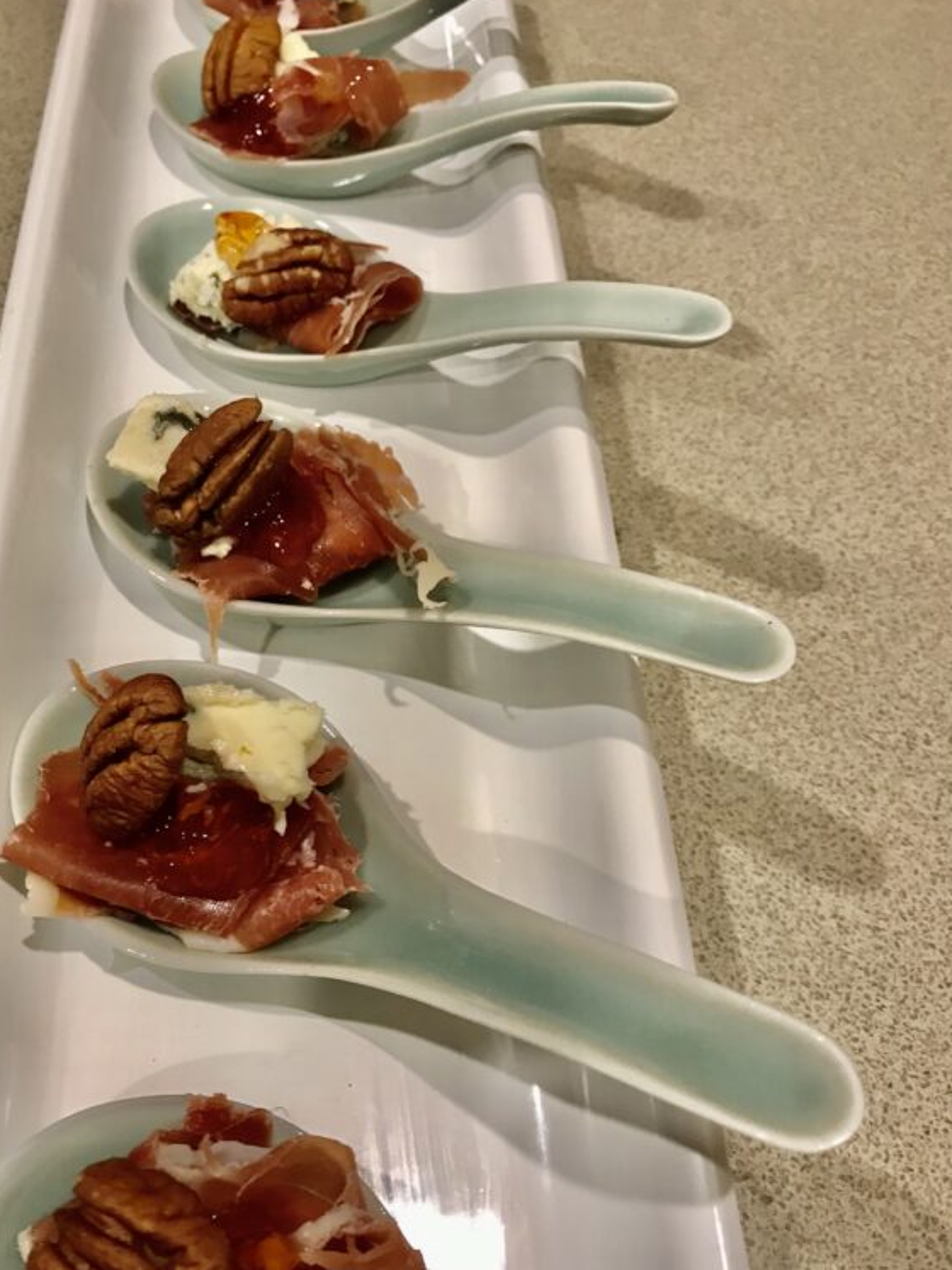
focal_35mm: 30
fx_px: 1100
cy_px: 658
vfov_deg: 60.0
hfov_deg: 46.8
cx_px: 447
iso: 32
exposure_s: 1/17
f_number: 1.8
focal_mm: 3.99
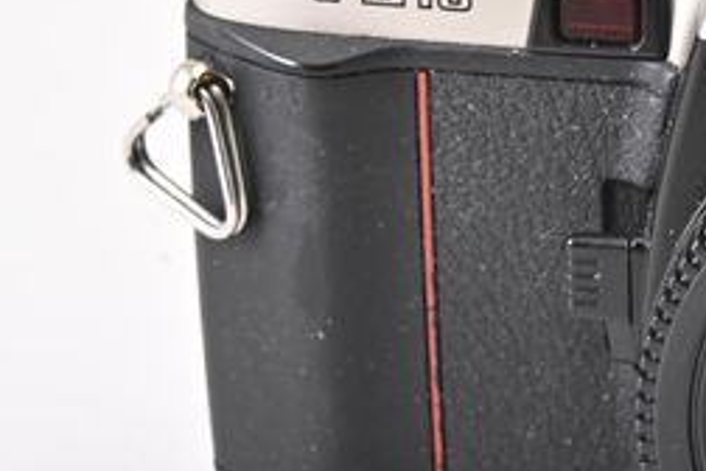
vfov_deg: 6.4
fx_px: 4196
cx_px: 936
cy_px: 14
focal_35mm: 214
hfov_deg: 9.4
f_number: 16
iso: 100
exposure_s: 1/200
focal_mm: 60
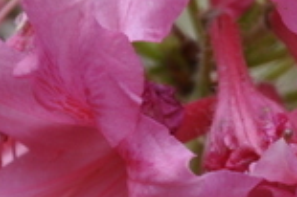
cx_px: 286
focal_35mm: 620
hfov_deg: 3.3
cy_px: 149
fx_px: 5110
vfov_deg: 2.2
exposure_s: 1/250
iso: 200
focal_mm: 80
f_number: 8
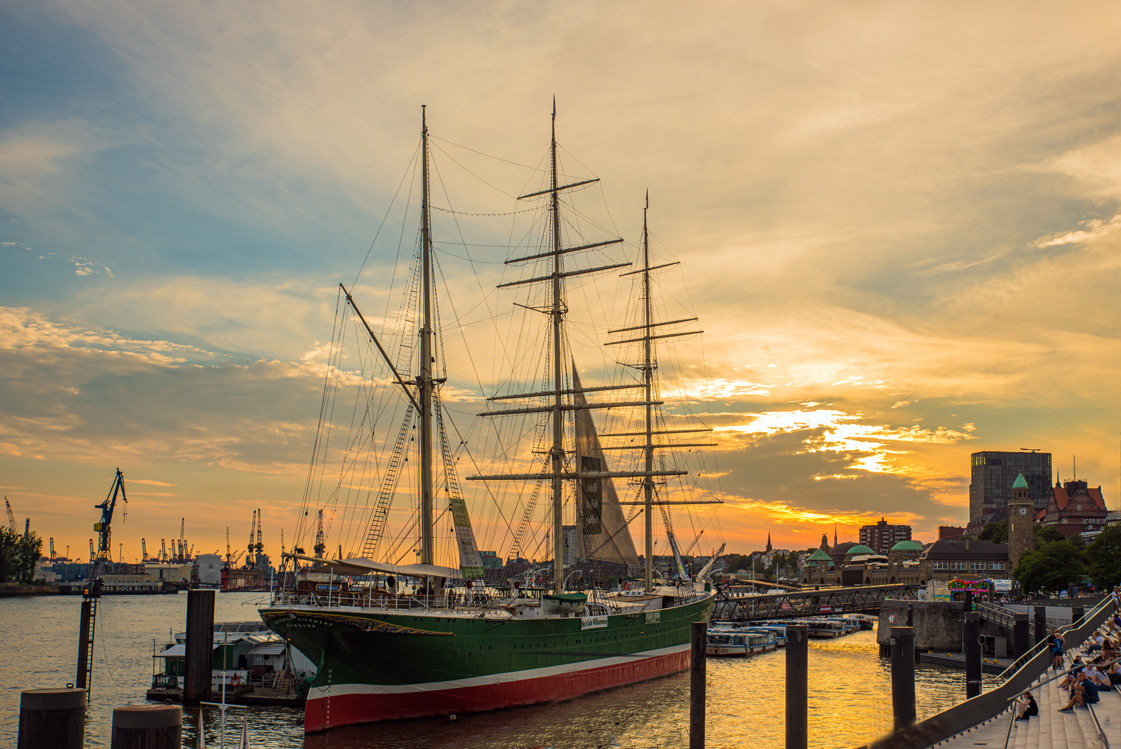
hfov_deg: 50.7
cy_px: 374
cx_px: 560
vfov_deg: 35.1
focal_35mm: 38
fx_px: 1184
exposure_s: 1/320
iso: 200
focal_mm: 38
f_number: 10
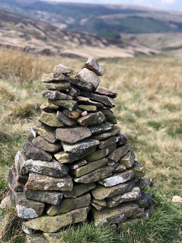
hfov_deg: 25.7
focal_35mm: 57
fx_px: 400
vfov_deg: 33.8
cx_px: 91
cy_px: 122
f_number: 2.8
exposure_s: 1/201
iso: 20
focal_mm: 6.6
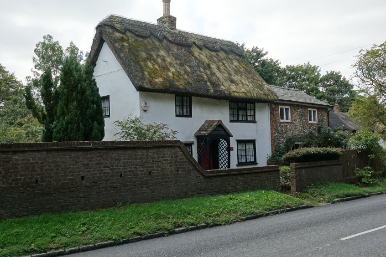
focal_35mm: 39
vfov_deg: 34.2
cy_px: 119
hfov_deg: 49.5
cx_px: 201
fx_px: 418
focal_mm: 12.04
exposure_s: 1/250
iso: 100
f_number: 4
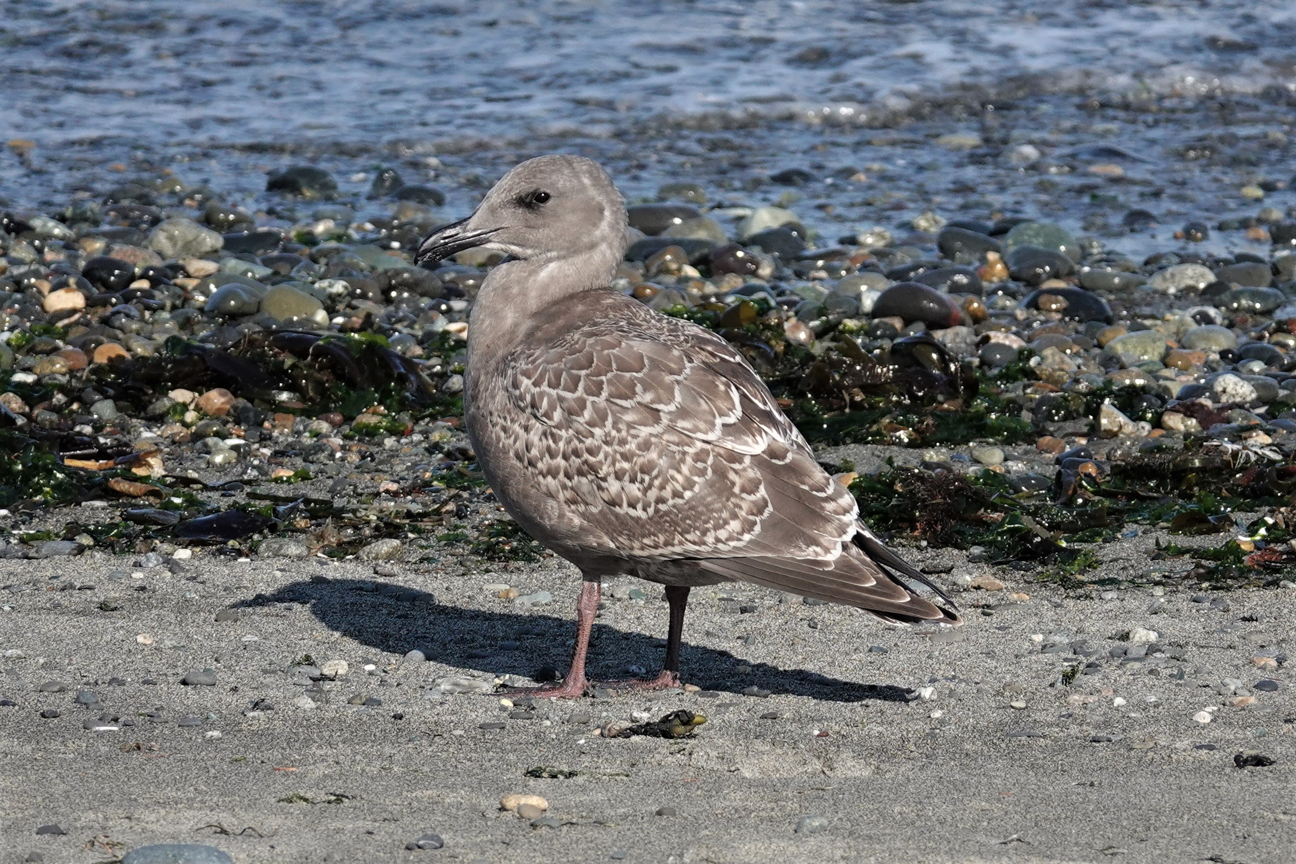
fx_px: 21596
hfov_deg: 3.4
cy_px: 432
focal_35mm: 600
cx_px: 648
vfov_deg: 2.3
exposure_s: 1/2000
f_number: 4
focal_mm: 220
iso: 250
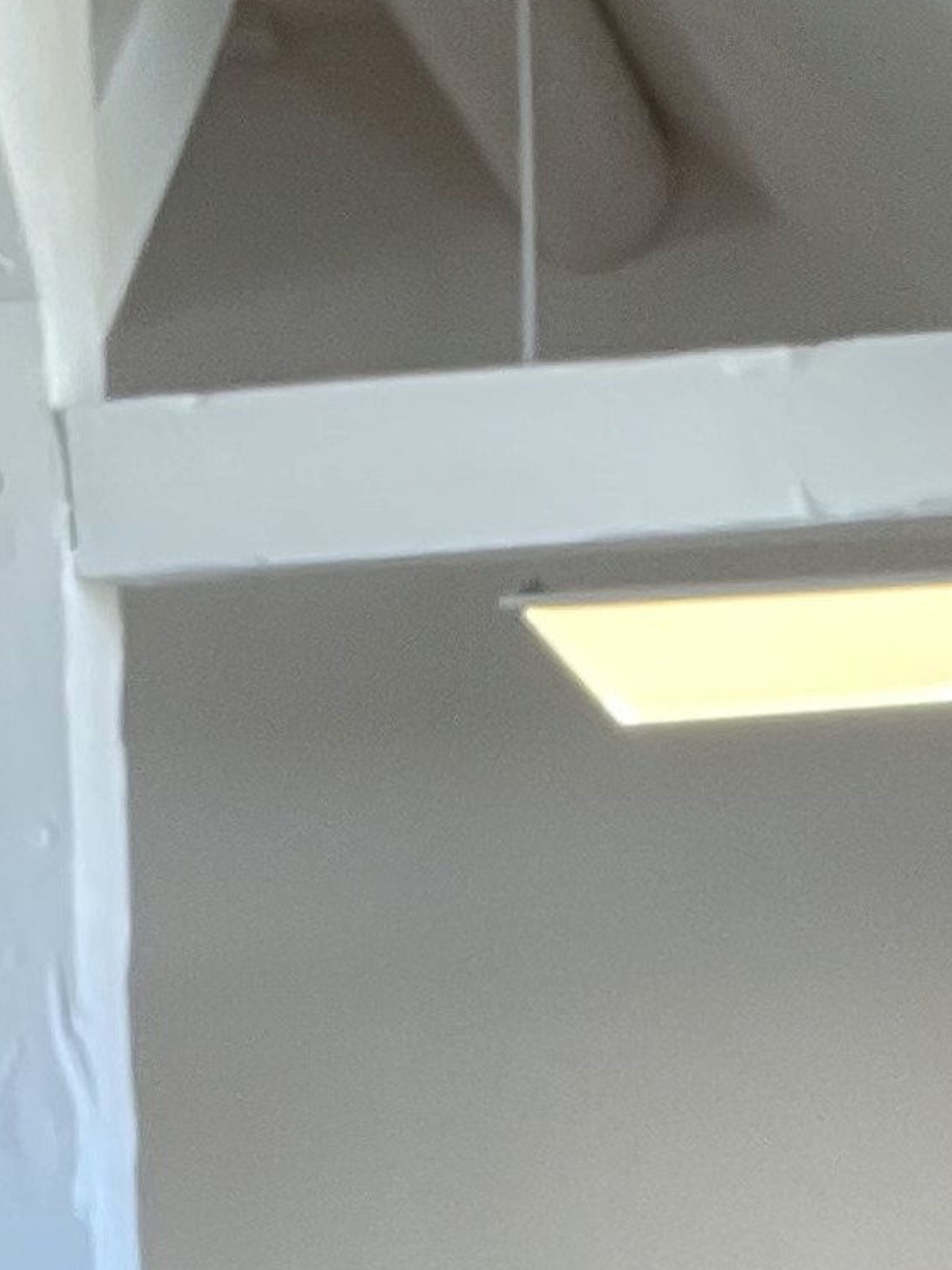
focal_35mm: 124
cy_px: 2033
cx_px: 721
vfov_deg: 14.6
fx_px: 4548
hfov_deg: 11.9
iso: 200
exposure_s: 1/50
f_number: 2.2
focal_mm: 2.71
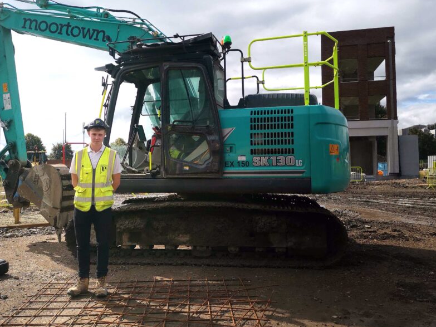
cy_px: 143
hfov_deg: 53.9
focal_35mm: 34
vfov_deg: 41.7
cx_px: 200
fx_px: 428
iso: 50
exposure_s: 1/3289
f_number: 1.8
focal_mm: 4.75
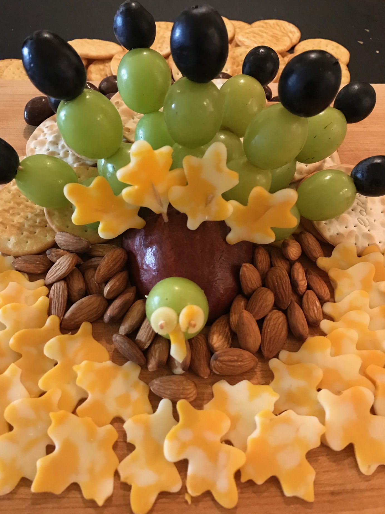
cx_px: 187
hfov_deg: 48.2
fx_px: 430
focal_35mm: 29
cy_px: 255
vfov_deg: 61.7
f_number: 1.8
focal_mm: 3.99
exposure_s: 1/15
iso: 80
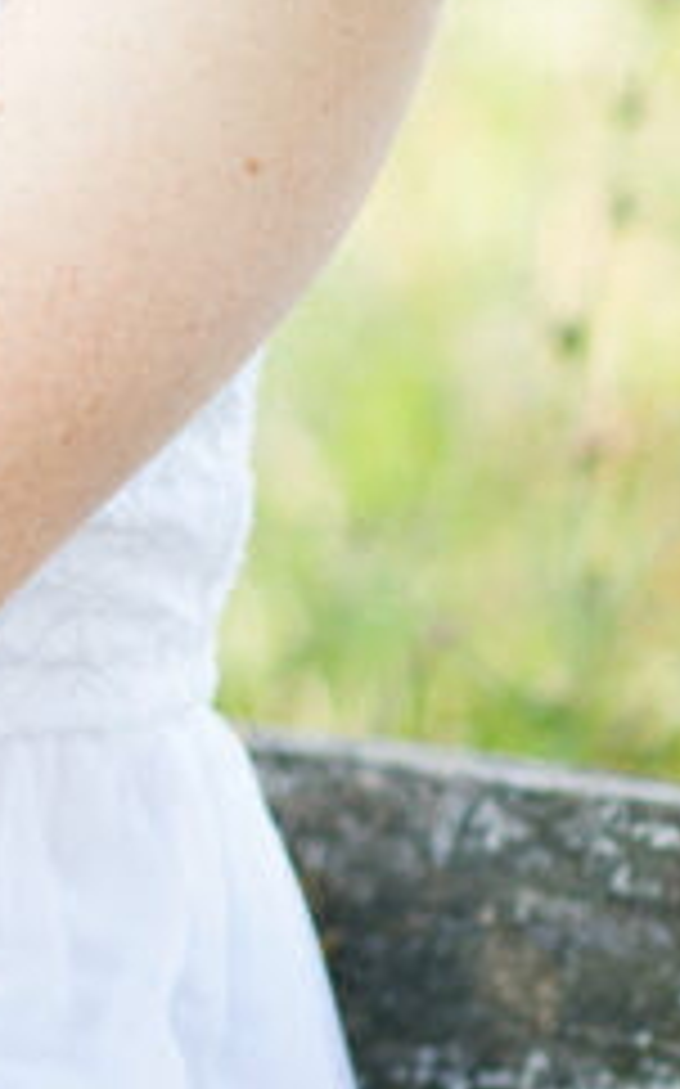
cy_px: 230
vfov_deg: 5.7
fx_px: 10865
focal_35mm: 366
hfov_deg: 3.6
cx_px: -408
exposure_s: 1/1000
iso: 640
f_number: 2.2
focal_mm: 85
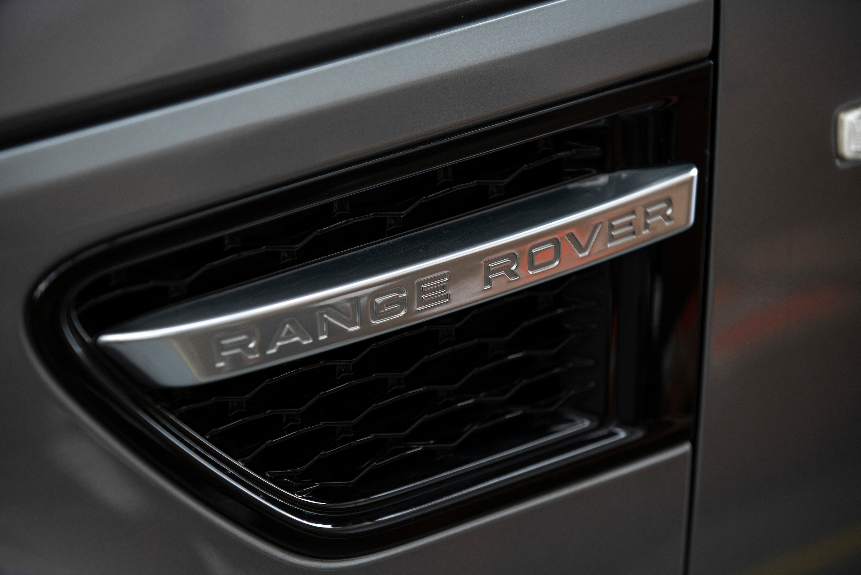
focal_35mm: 125
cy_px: 288
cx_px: 430
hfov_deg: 16.4
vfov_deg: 11.0
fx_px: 2990
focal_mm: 125
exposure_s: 1/400
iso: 400
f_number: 3.5
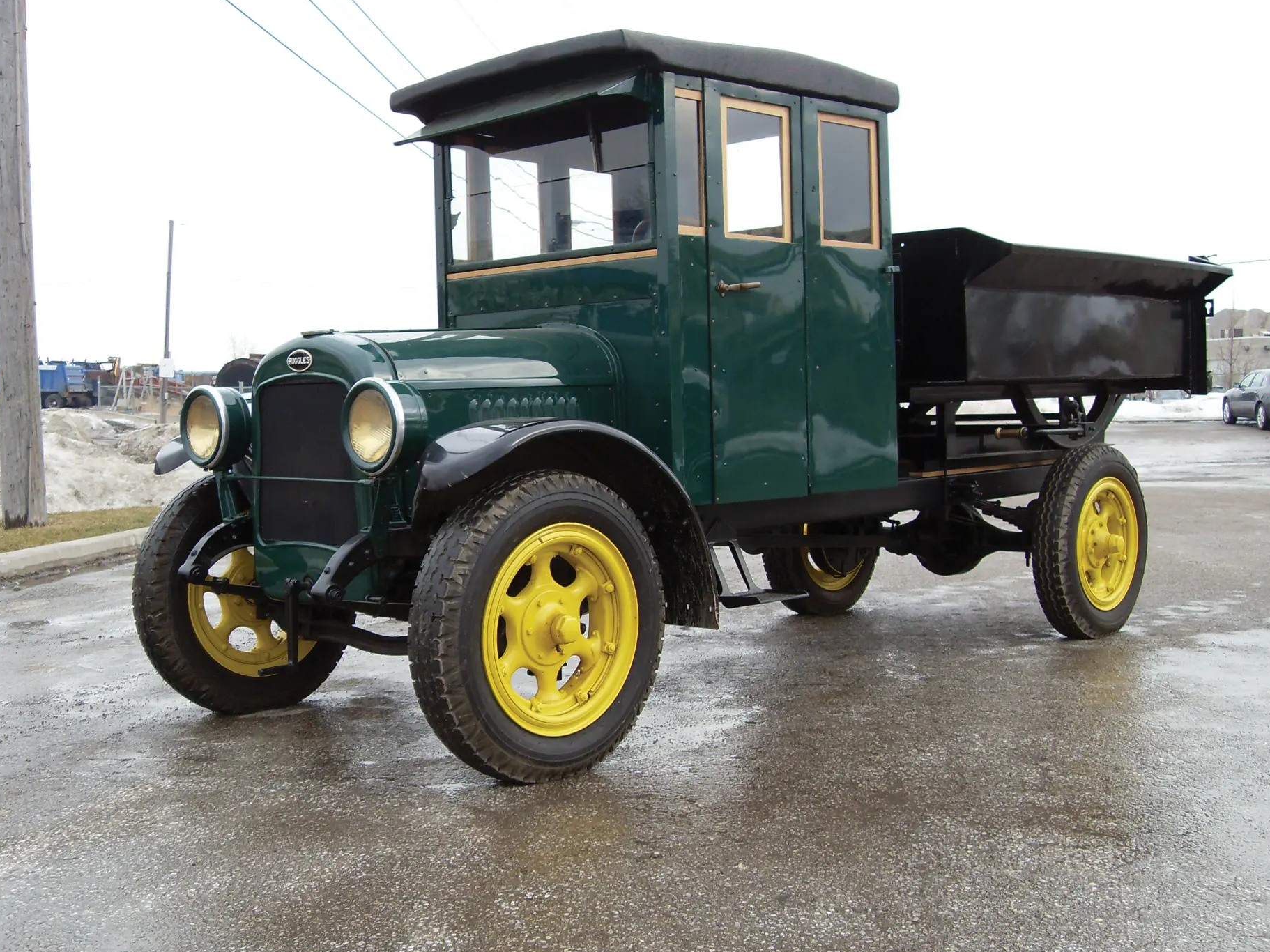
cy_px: 488
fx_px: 1431
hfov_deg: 47.9
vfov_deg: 36.8
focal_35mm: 39
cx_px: 654
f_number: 2.8
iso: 80
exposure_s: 1/250
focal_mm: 6.3
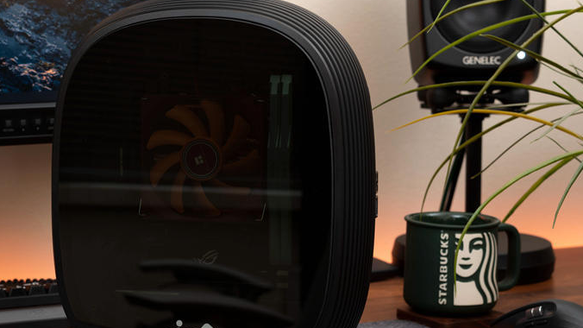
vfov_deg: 13.3
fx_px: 1407
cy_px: 179
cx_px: 172
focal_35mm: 91
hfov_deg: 23.3
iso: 100
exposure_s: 1/2.5
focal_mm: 60
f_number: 8
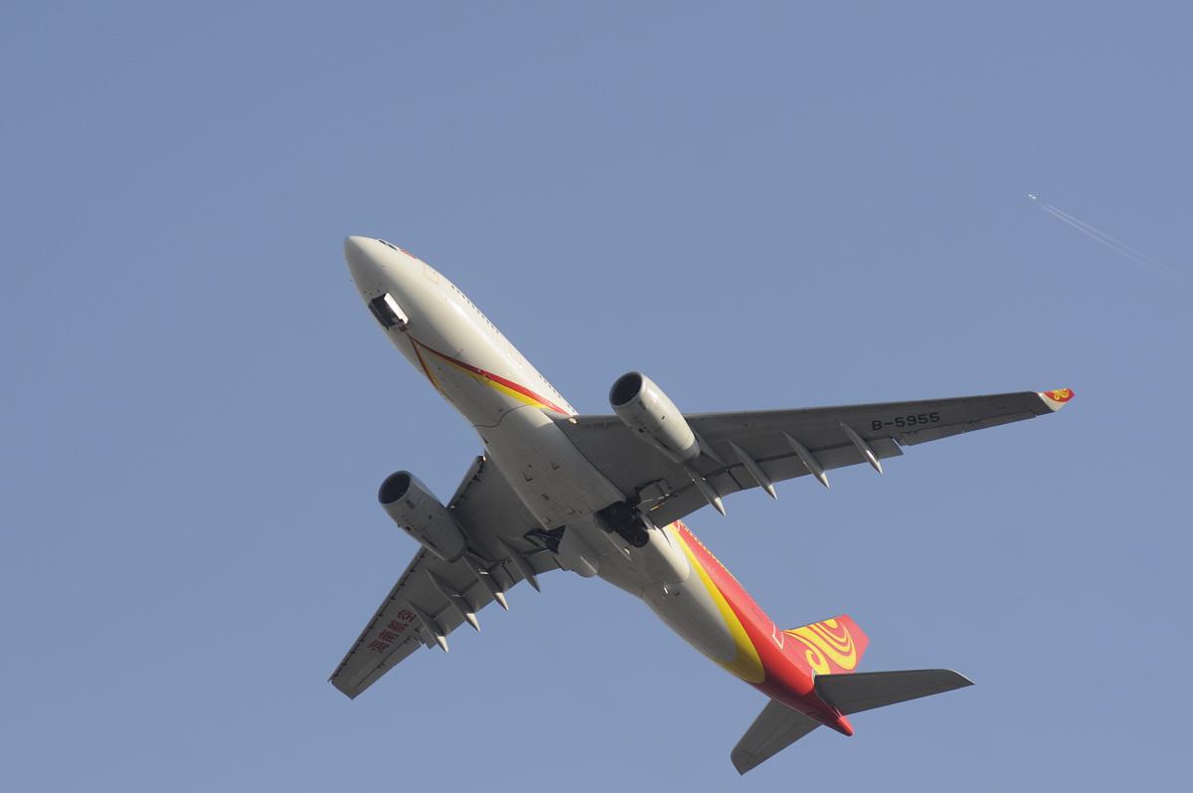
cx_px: 596
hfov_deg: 11.0
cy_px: 396
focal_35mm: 188
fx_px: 6206
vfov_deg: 7.3
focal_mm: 125
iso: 200
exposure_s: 1/1600
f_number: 4
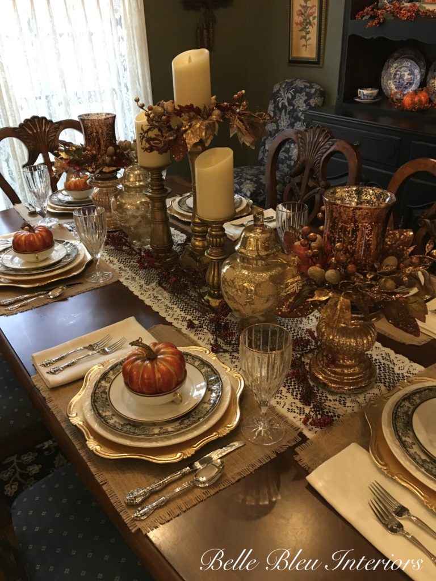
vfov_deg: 61.7
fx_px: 487
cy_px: 290
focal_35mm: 29
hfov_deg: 48.2
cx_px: 218
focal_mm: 4.15
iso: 200
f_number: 2.2
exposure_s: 1/20
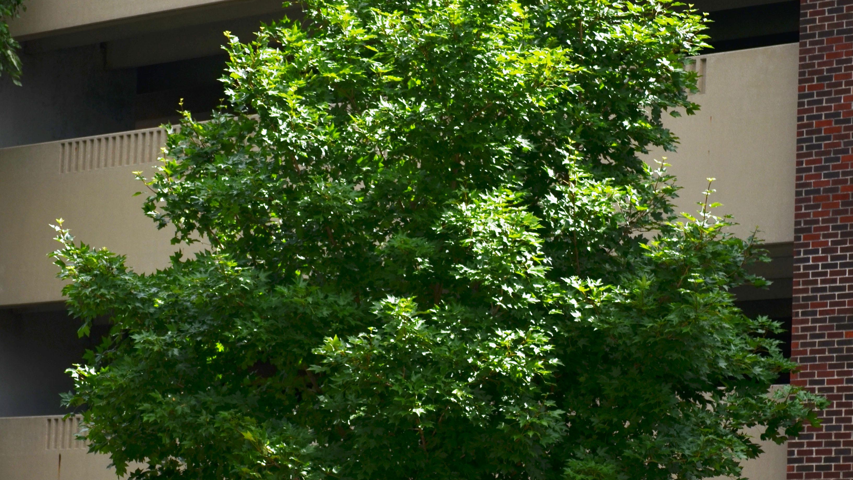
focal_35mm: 147
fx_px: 3325
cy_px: 374
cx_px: 427
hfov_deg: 14.6
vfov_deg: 8.2
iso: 100
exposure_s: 1/1600
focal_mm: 62
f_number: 4.2
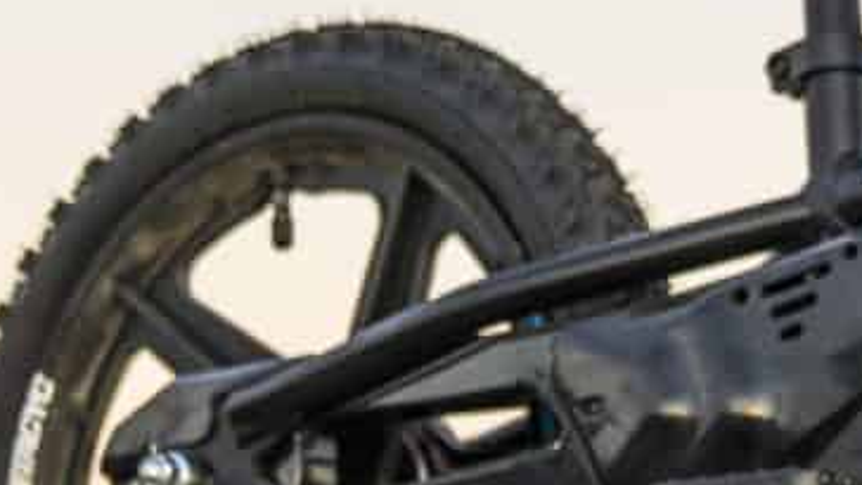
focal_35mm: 177
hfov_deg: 12.1
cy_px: 368
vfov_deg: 6.9
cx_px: 744
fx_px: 4047
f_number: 2.8
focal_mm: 24
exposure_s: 1/320
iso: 640
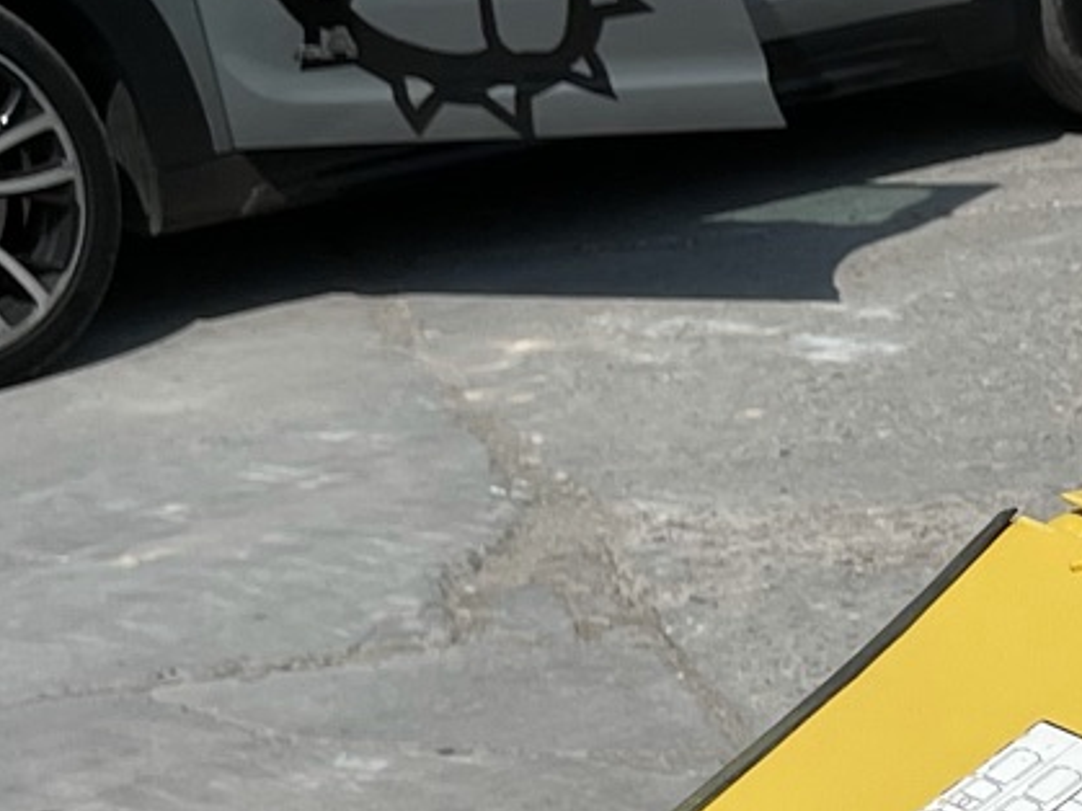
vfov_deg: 11.3
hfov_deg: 12.8
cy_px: 1121
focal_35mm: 127
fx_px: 3969
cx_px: 2412
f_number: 1.6
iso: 32
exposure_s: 1/7407
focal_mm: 5.1
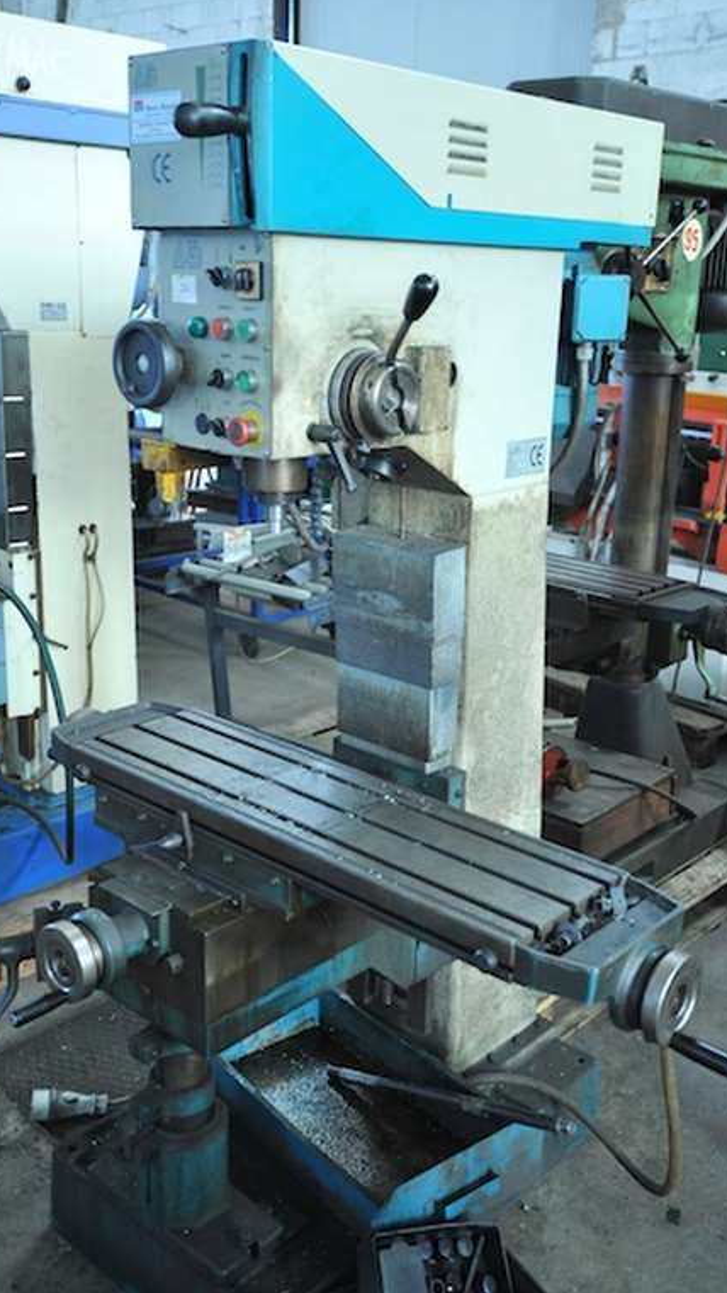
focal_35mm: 37
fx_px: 1268
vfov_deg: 54.0
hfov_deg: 32.0
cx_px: 383
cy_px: 642
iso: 1000
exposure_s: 1/25
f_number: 4
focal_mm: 35
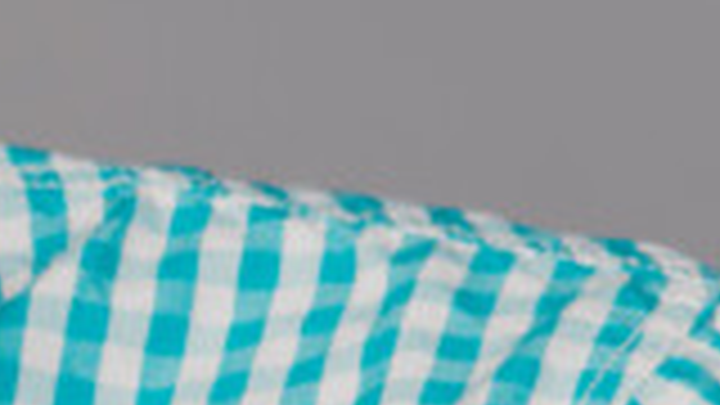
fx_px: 9011
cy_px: 709
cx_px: -1404
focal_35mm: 472
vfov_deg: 2.6
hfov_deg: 4.4
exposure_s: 1/160
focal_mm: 60
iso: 125
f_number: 5.6
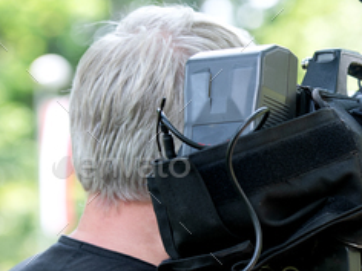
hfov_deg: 7.8
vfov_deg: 5.9
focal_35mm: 252
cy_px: 238
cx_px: 347
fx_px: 2635
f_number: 4
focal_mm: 105
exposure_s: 1/160
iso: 100
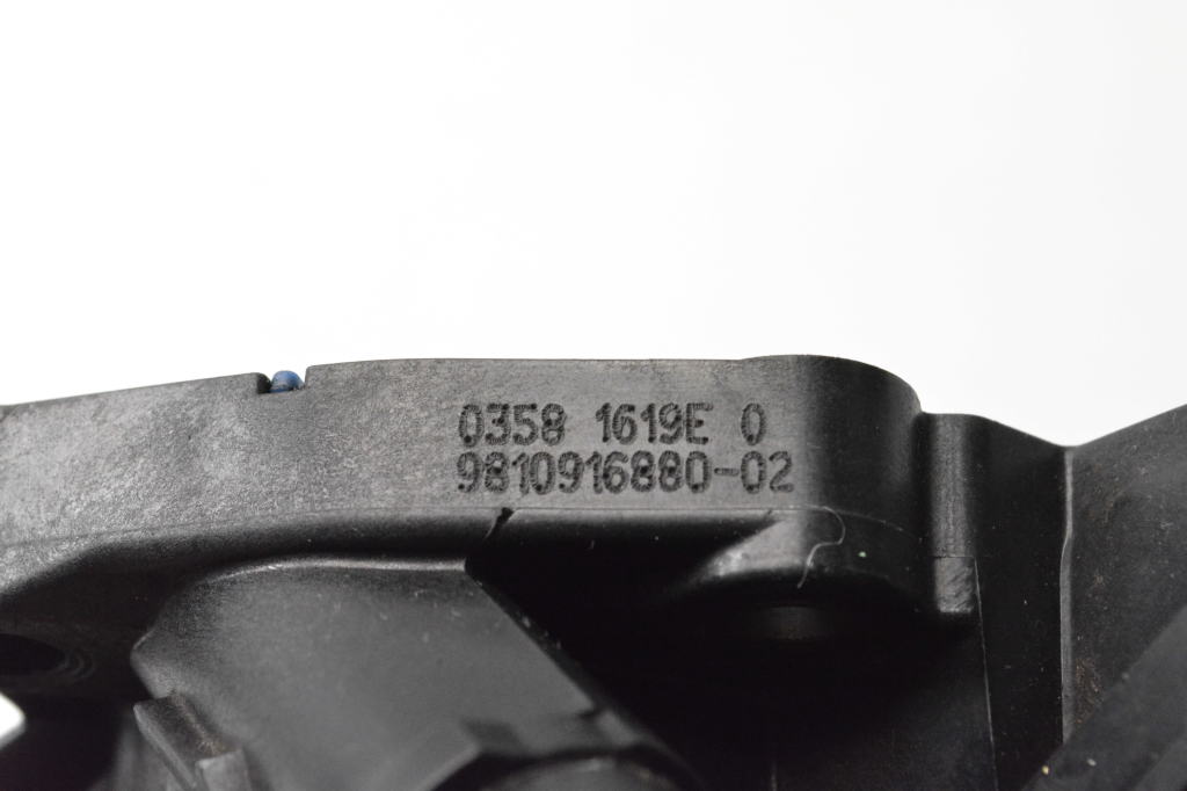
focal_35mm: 82
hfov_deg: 24.6
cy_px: 396
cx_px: 594
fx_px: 2719
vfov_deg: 16.5
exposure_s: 1/320
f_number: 9
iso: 6400
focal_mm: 55
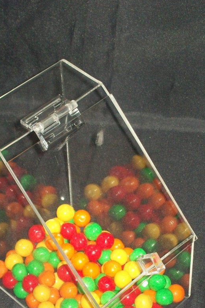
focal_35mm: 119
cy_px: 201
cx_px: 98
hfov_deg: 11.5
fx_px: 1017
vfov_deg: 17.2
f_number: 4.3
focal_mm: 14.3
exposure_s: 1/125
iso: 160
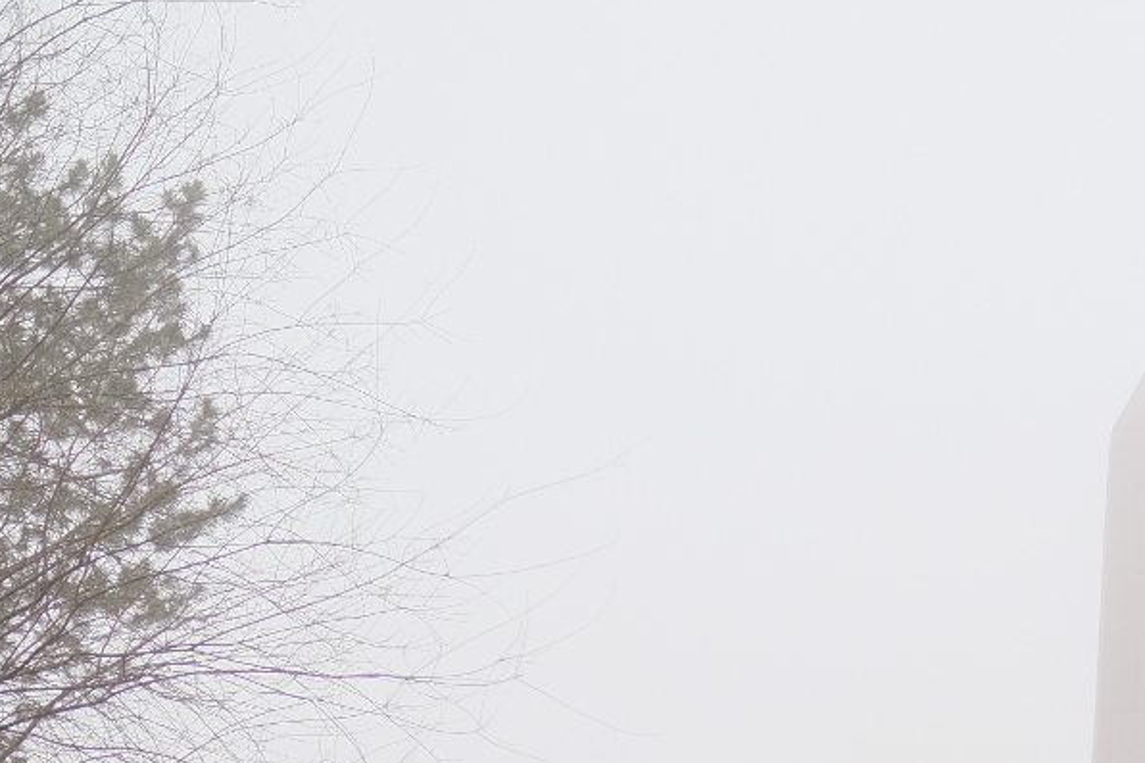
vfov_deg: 9.0
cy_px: 1005
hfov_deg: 13.4
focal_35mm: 149
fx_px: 4737
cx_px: 1374
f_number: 2
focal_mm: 33
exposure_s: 1/500
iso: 640
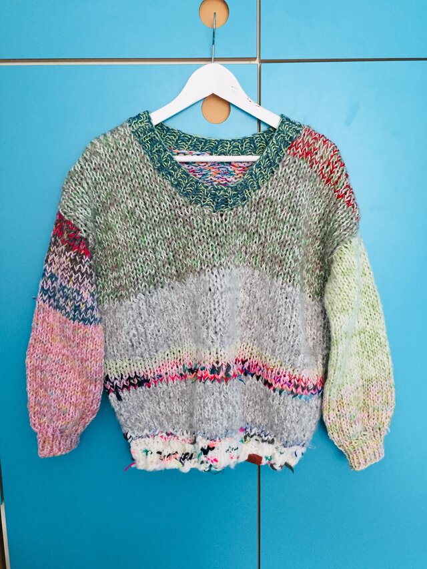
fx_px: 477
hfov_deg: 48.2
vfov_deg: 61.7
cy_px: 284
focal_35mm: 29
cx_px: 214
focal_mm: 4.15
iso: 200
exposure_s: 1/33
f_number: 2.2
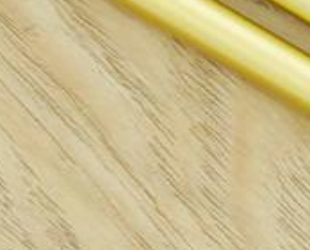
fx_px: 3292
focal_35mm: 358
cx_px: 1100
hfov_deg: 5.0
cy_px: 630
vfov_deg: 4.2
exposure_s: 1/40
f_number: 4.5
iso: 1600
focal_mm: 25
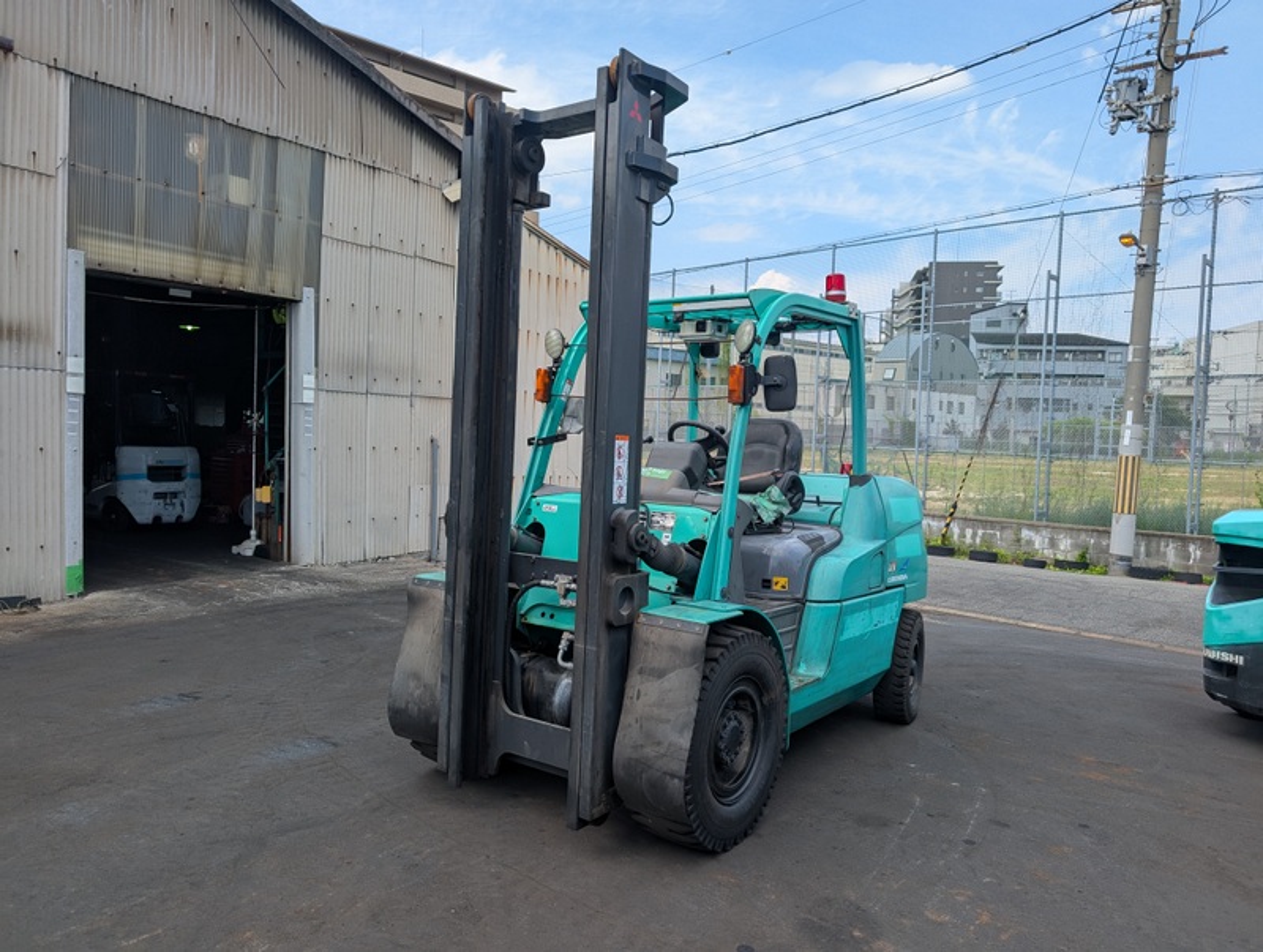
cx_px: 632
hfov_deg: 71.5
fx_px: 877
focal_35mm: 24
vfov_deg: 57.0
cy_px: 476
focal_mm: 6.9
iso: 21
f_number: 1.68
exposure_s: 1/682
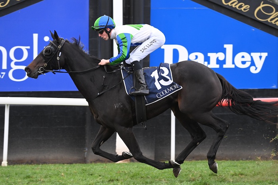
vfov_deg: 7.0
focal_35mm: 195
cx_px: 139
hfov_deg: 10.5
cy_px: 92
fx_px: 1506
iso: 3200
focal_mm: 195
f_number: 5.3
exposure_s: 1/1600
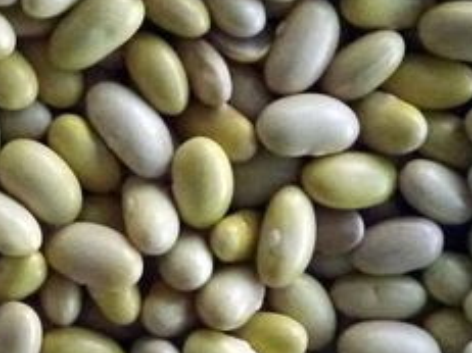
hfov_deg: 11.2
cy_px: 37
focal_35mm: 173
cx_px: -123
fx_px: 2358
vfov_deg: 8.5
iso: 6400
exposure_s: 1/2500
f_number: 4.6
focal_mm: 25
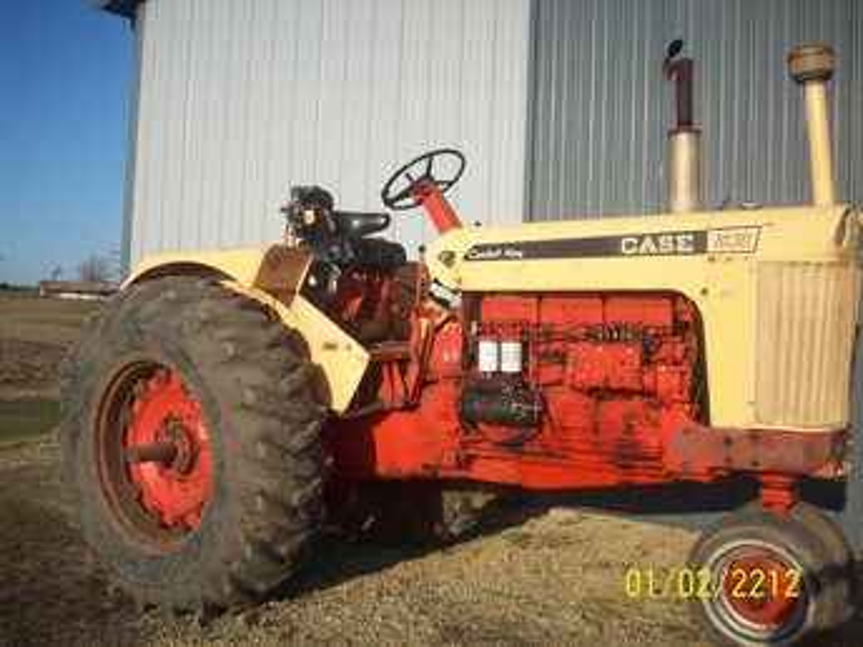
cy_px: 324
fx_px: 922
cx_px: 432
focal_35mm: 37
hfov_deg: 50.1
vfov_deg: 38.7
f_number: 5.6
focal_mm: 6.2
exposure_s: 1/355
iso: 80
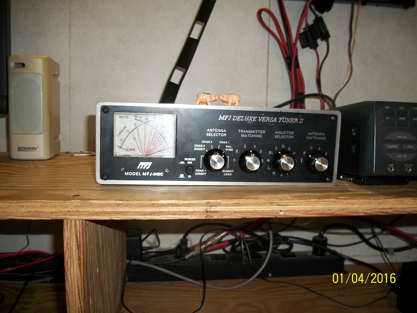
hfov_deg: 56.8
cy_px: 156
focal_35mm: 32
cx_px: 208
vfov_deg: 44.2
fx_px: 386
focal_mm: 5.7
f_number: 2.9
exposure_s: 1/30
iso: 80
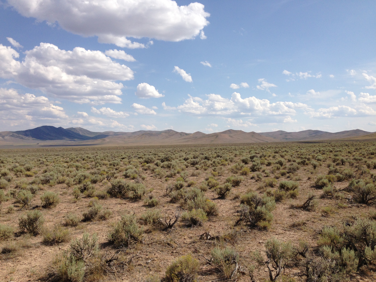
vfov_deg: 42.9
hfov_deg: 55.4
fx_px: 358
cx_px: 188
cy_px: 141
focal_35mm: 33
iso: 50
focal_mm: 4.13
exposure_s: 1/2584
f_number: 2.4
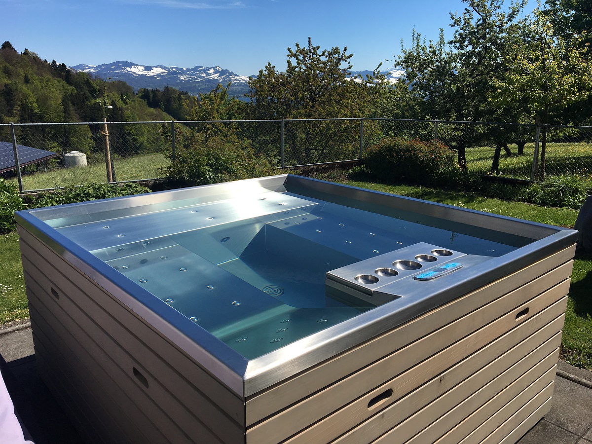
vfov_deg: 48.2
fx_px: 496
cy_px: 222
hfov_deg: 61.7
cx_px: 296
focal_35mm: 29
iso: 25
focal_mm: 4.15
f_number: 2.2
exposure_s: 1/3077
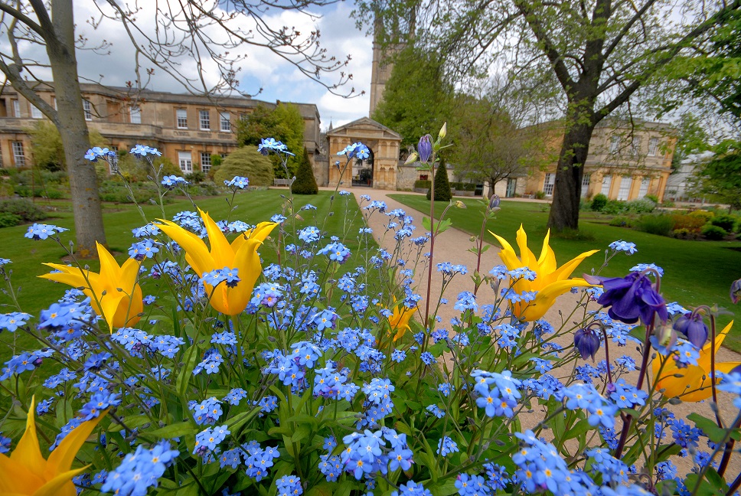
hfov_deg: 100.3
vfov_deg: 77.5
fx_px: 309
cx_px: 370
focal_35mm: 15
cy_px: 248
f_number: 9
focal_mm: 10
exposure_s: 1/100
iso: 100
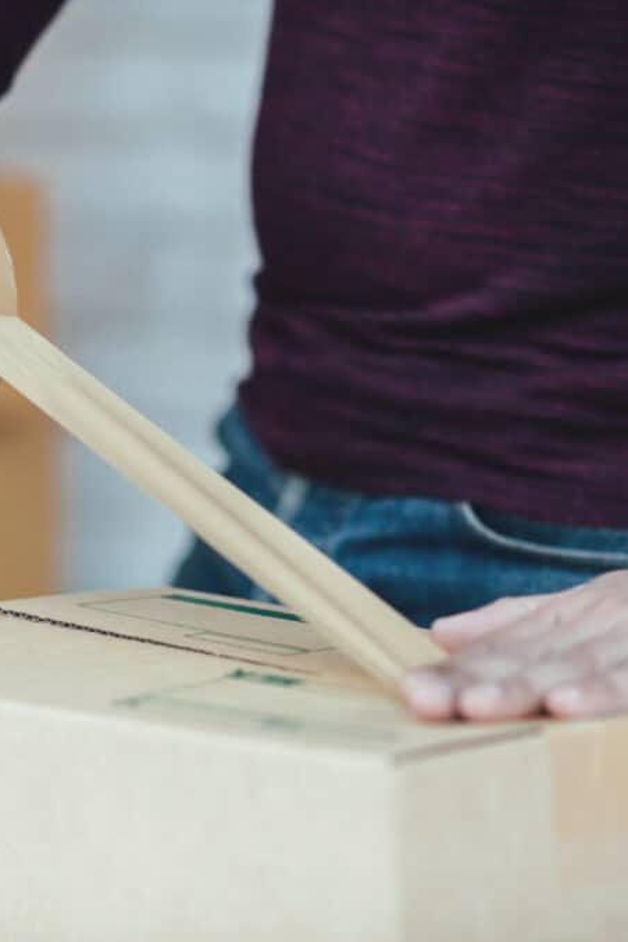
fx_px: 5338
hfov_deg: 6.7
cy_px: 473
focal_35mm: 204
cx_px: 61
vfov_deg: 10.1
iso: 100
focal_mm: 135
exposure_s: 1/200
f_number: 2.8
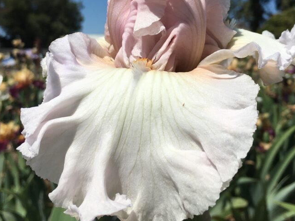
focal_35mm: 46
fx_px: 392
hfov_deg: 41.3
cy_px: 57
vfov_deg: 31.0
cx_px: 148
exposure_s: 1/3663
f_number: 2.2
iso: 25
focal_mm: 4.15
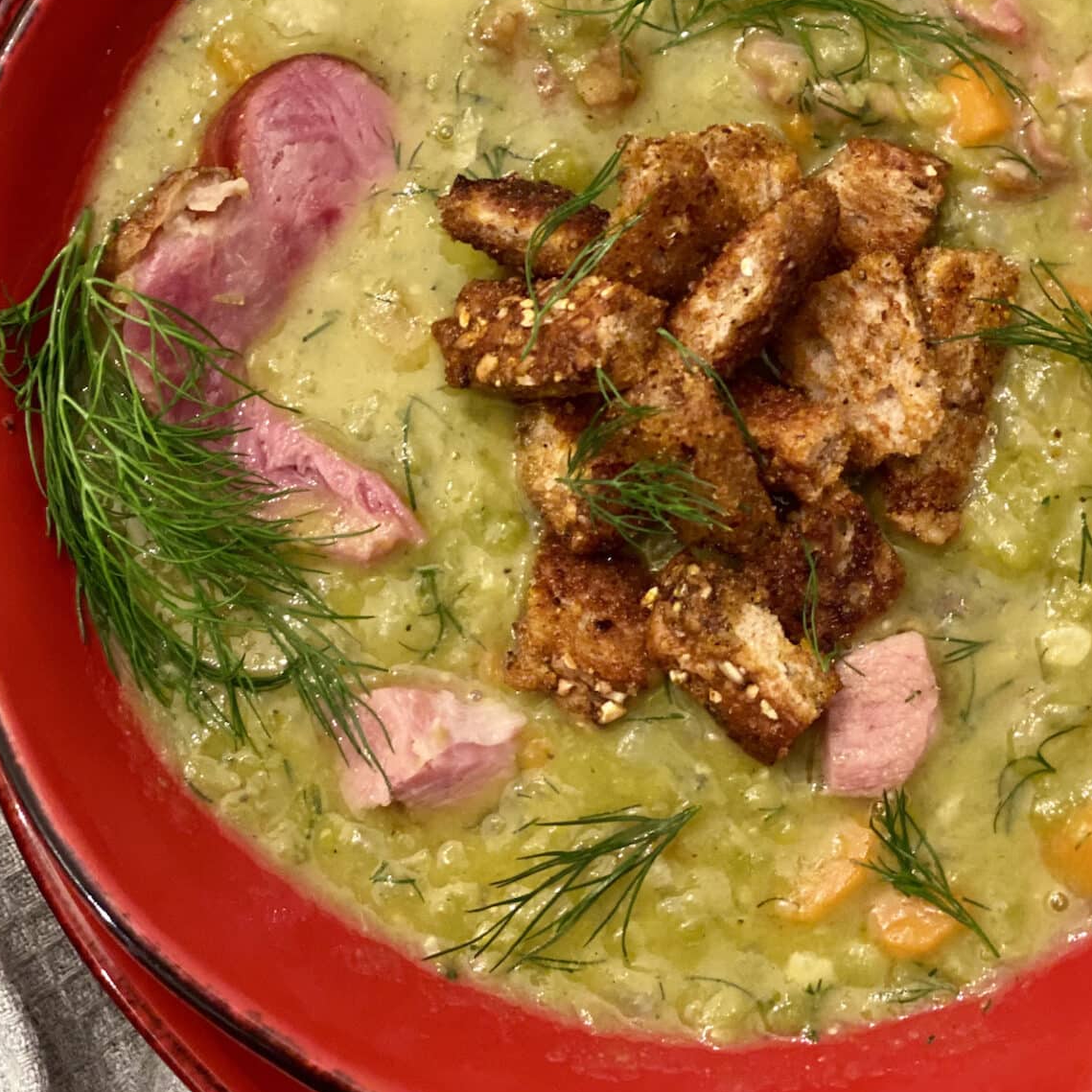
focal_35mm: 62
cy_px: 415
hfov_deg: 27.7
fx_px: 2213
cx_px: 545
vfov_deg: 27.6
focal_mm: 6
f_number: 2
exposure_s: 1/24
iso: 320
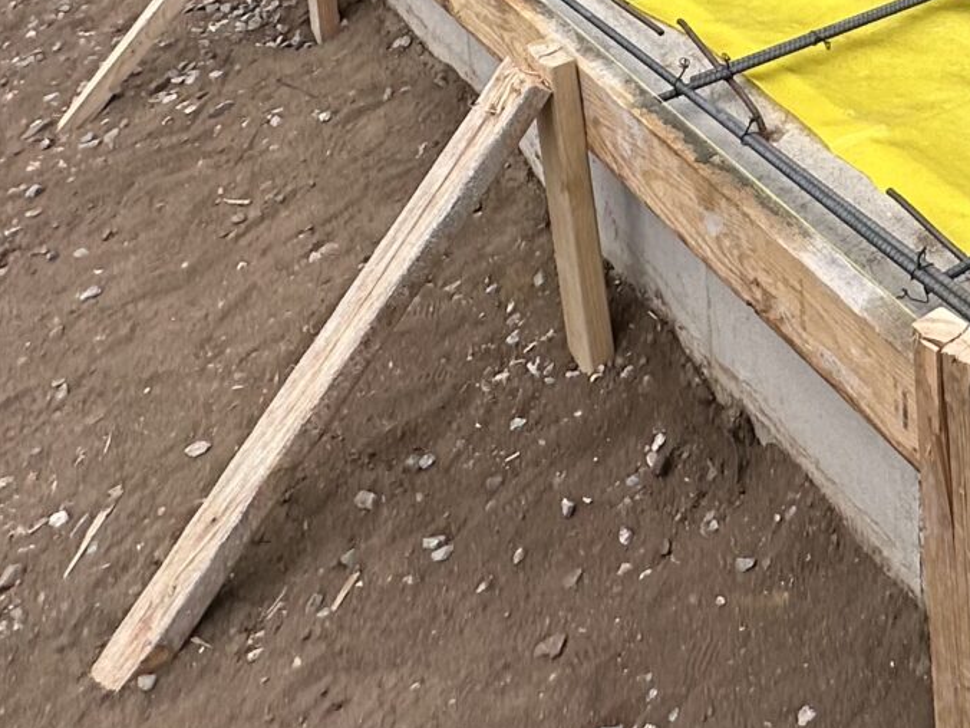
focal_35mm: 53
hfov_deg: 30.3
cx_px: 1190
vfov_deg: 21.6
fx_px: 1485
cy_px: -449
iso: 40
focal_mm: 2.22
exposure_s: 1/353
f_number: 2.2
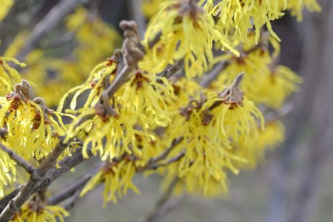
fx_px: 1527
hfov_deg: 12.4
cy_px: 95
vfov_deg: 8.3
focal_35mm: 165
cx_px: 45
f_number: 3.8
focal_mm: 30
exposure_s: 1/200
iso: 100
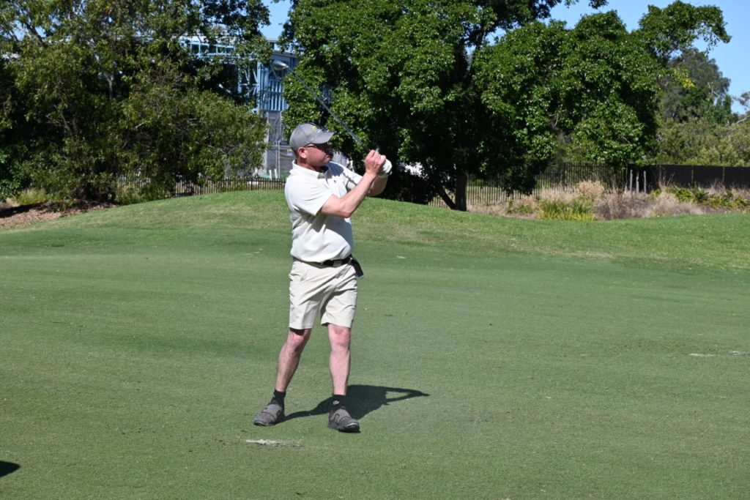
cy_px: 250
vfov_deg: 15.7
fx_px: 1813
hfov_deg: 23.4
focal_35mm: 87
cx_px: 375
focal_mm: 58
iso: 100
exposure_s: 1/400
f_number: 7.1
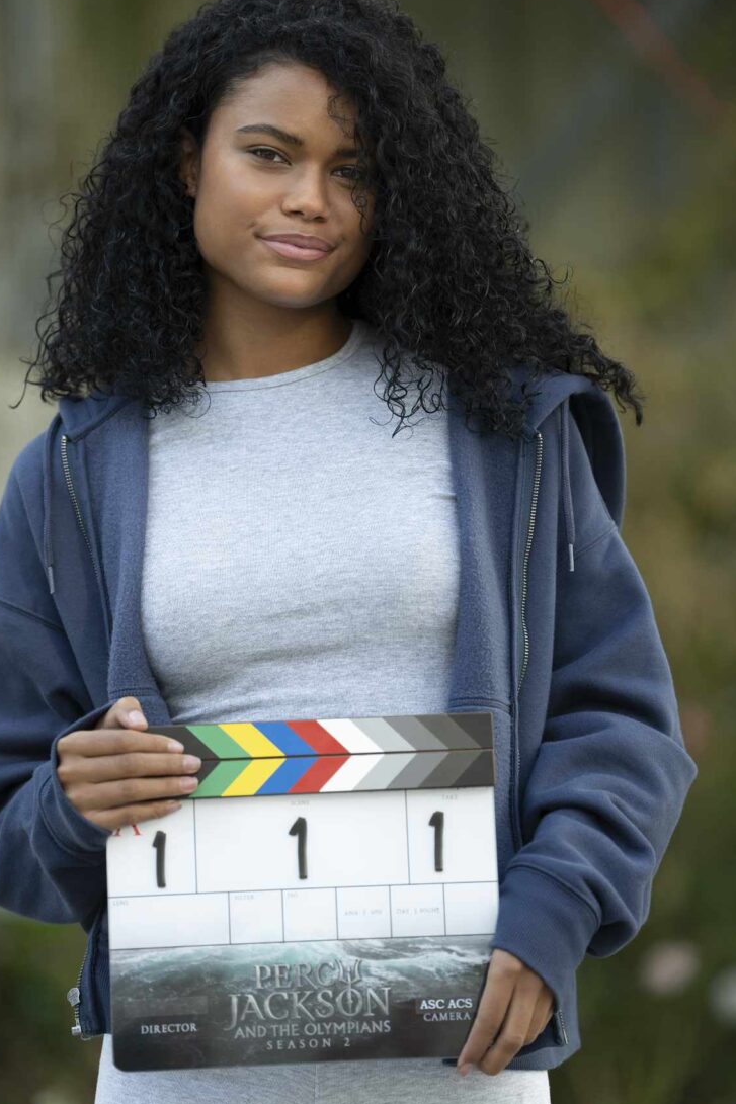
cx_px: 359
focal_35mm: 169
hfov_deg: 8.1
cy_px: 551
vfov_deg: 12.2
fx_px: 5184
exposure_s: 1/400
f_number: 2.8
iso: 250
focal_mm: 160
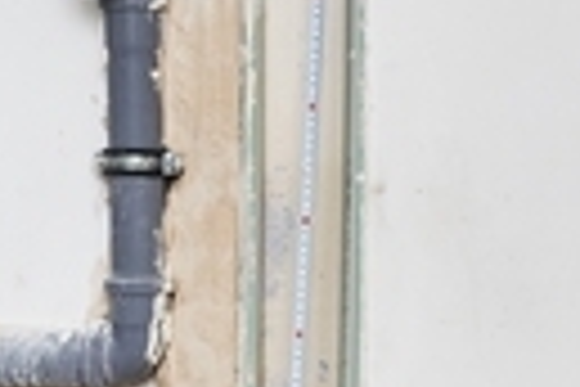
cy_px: -198
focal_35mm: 228
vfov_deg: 6.0
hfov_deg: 8.7
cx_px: -423
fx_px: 3673
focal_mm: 50
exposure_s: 1/250
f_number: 4.5
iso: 500
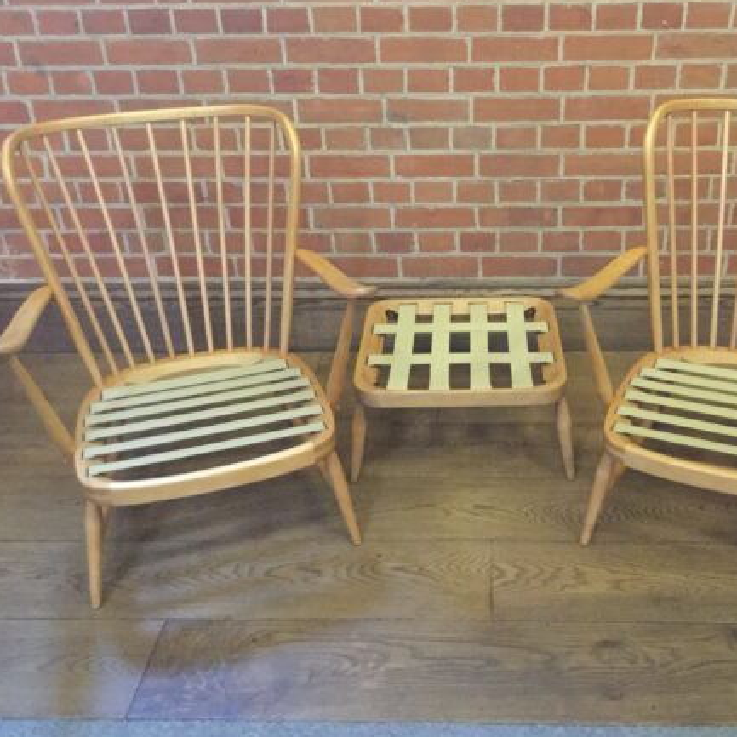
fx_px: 915
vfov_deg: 43.9
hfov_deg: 43.4
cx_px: 477
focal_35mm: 38
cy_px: 361
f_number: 2.4
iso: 500
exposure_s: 1/17
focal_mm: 3.3
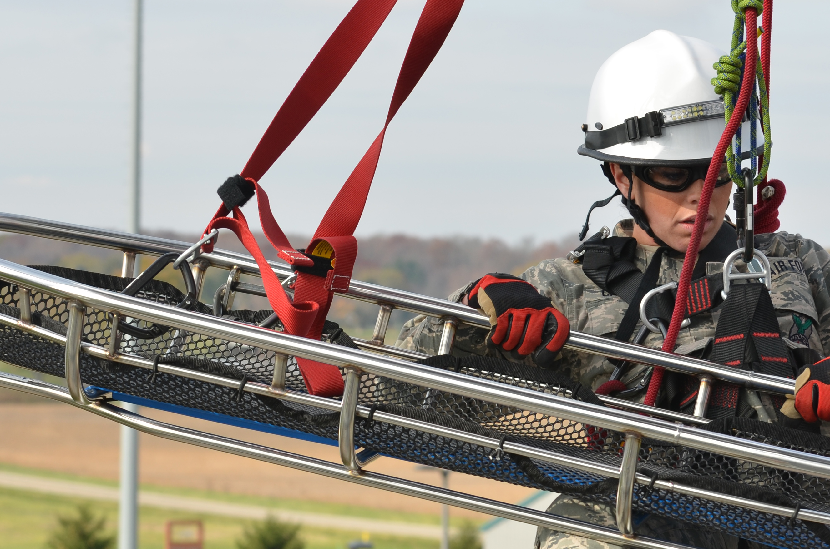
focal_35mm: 209
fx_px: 4807
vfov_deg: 6.5
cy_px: 469
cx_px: 404
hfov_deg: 9.9
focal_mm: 75
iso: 100
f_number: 7.1
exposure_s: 1/250
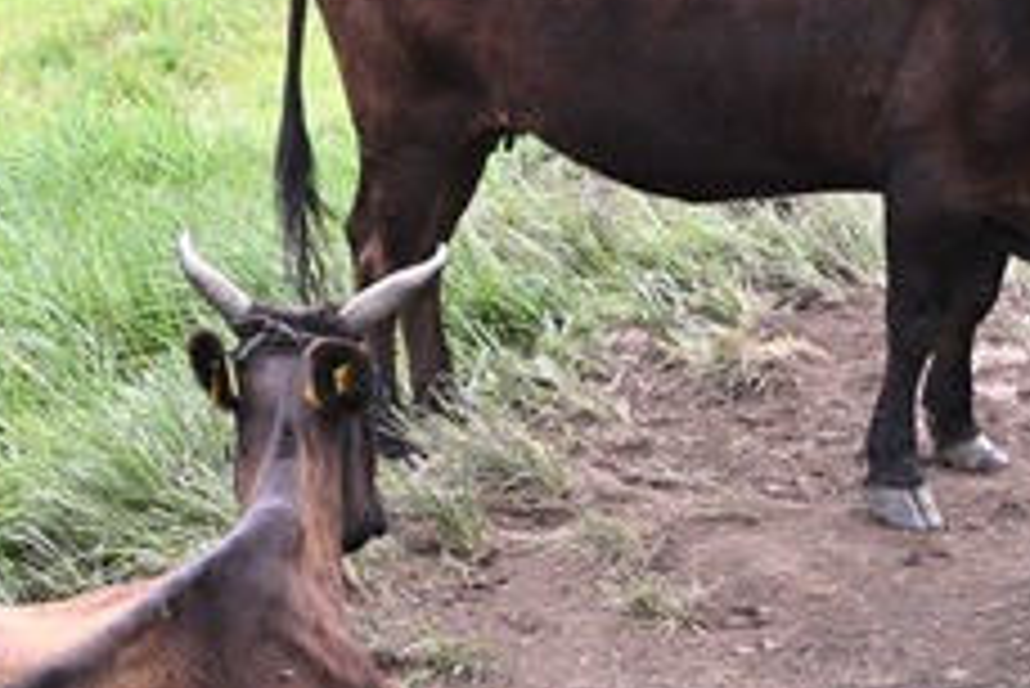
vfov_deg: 6.8
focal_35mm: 199
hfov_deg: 10.1
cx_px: -391
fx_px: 5697
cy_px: -504
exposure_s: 1/200
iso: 200
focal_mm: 38
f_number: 5
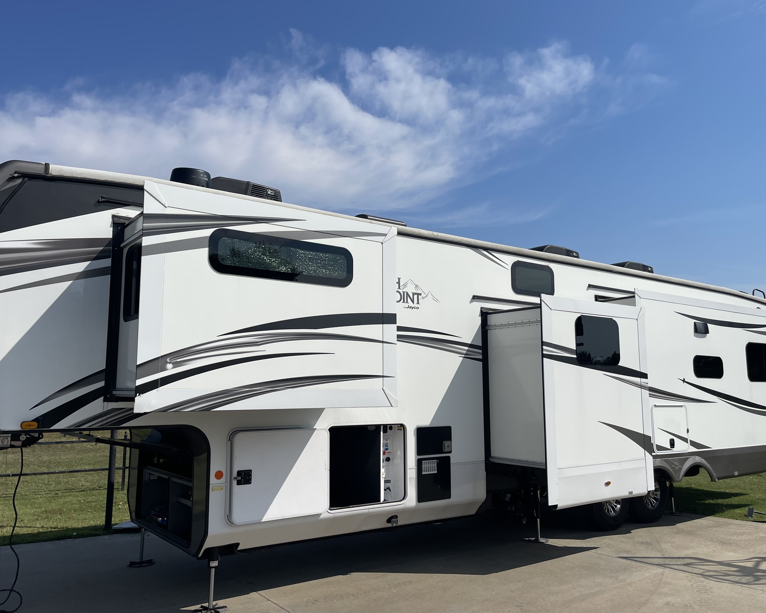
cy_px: 307
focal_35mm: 27
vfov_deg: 53.2
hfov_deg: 64.1
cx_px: 380
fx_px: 612
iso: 32
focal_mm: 5.1
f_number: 1.6
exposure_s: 1/10000
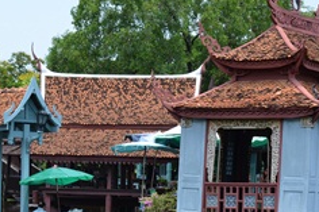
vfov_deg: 11.3
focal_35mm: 121
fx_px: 1071
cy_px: 180
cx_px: 126
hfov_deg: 16.9
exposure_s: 1/250
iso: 160
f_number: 8
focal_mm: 38
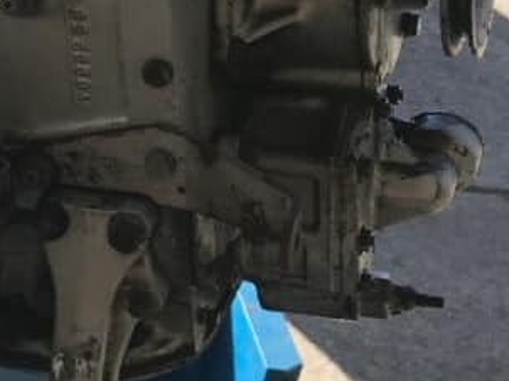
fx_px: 1396
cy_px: 130
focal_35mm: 95
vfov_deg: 15.5
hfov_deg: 18.1
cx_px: -287
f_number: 1.8
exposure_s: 1/1212
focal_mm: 3.99
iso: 20
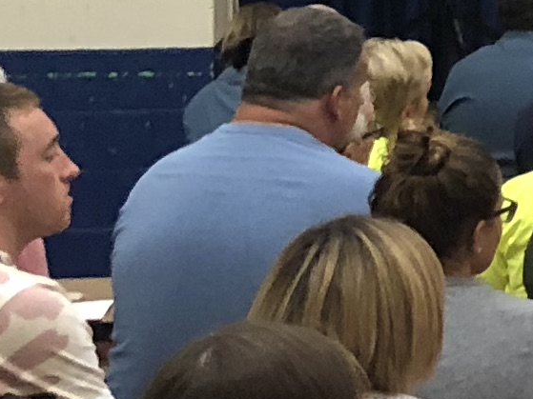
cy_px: -46
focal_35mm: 202
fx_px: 3110
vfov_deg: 7.3
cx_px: 1386
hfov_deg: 8.7
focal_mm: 3.99
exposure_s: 1/15
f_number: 1.8
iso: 80
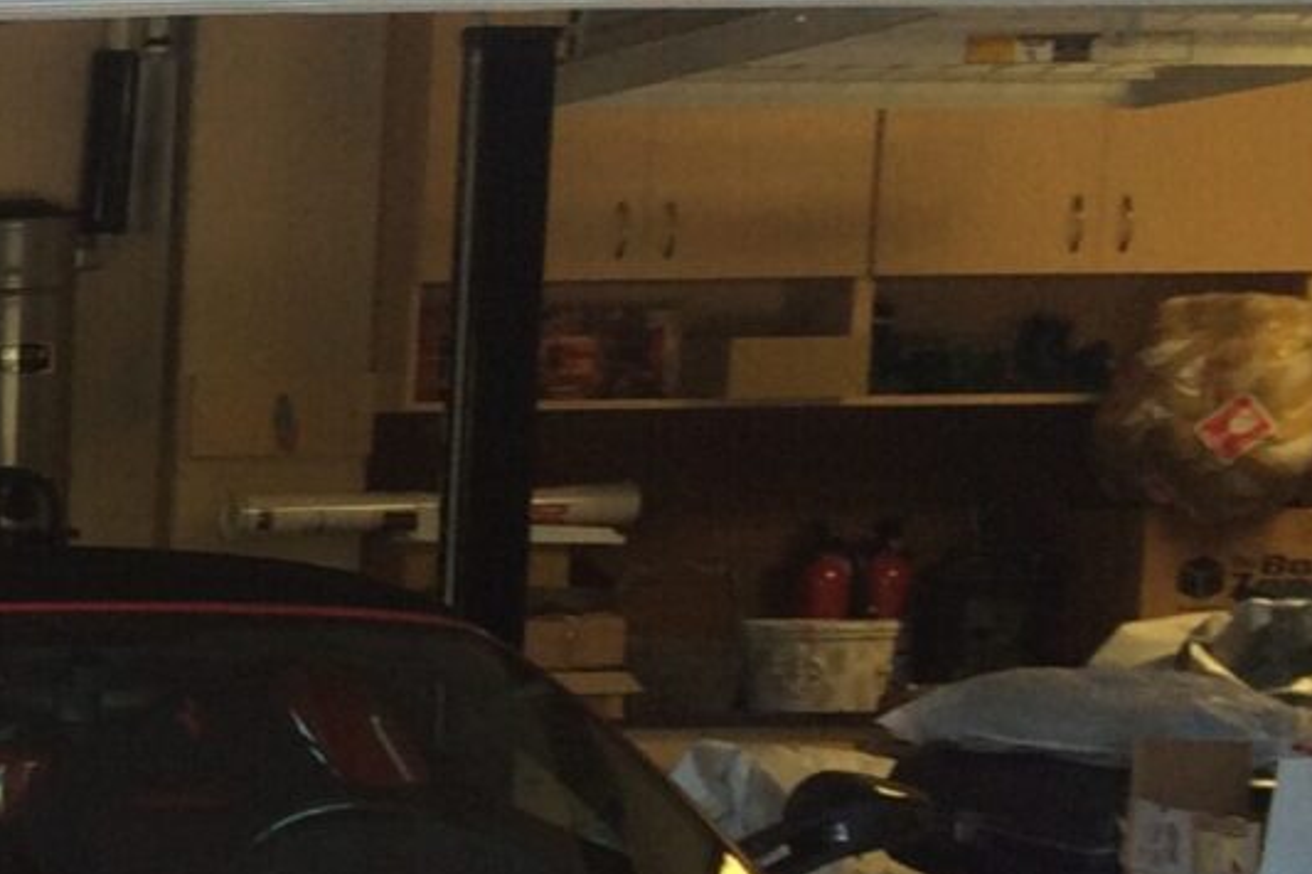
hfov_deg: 15.2
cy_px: 1167
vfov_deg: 11.5
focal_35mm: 116
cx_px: -1071
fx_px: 4226
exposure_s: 1/60
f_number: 2.2
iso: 40
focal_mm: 4.15
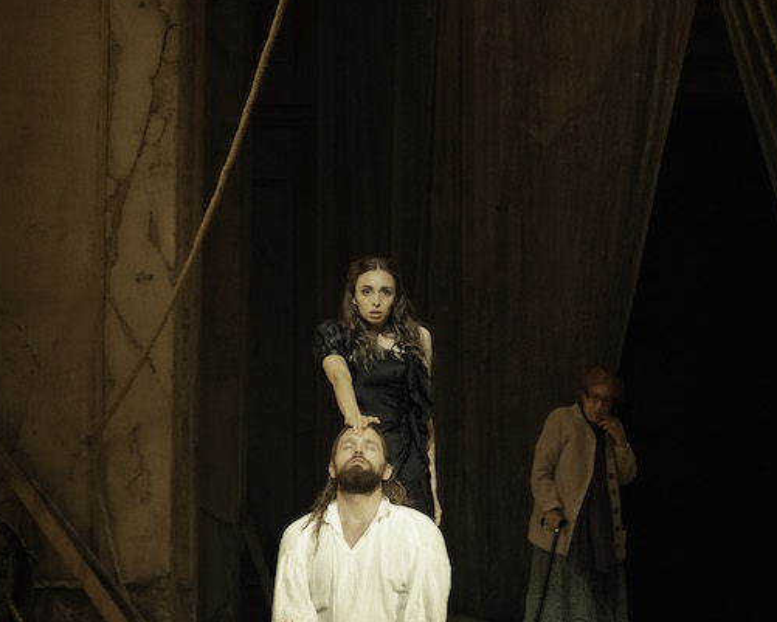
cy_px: 382
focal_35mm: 118
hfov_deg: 16.2
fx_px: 2714
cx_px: 551
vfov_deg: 13.1
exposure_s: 1/200
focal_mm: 70
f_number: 3.5
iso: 4000
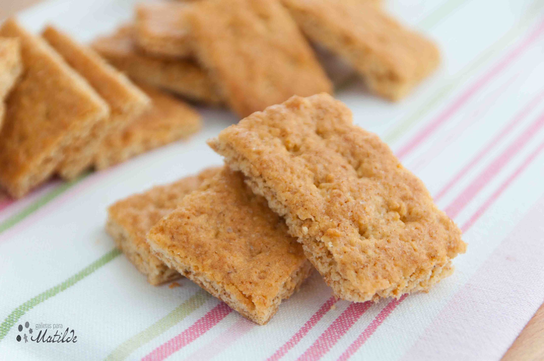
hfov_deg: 24.6
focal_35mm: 82
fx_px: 1245
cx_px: 272
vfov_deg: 16.5
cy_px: 180
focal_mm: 55
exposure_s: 1/60
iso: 200
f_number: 4
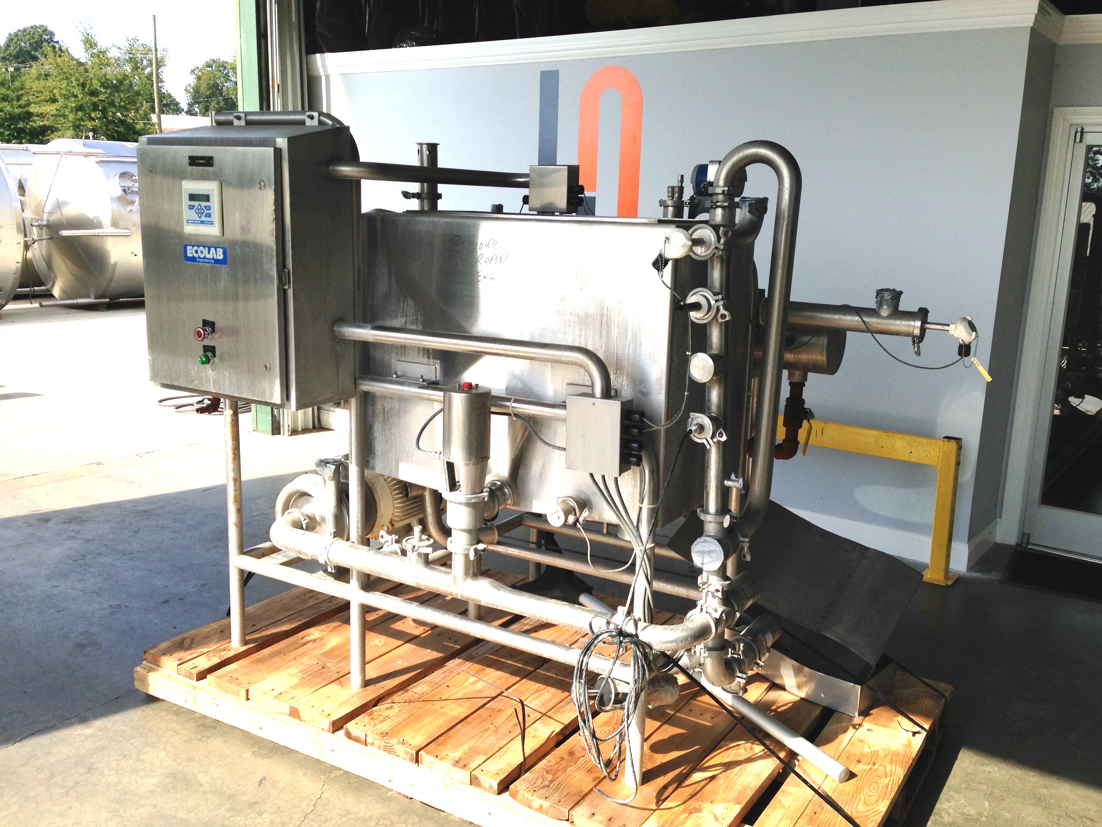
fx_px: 1051
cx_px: 551
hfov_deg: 55.4
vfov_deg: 42.9
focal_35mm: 33
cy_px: 414
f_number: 2.4
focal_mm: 4.12
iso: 50
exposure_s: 1/821
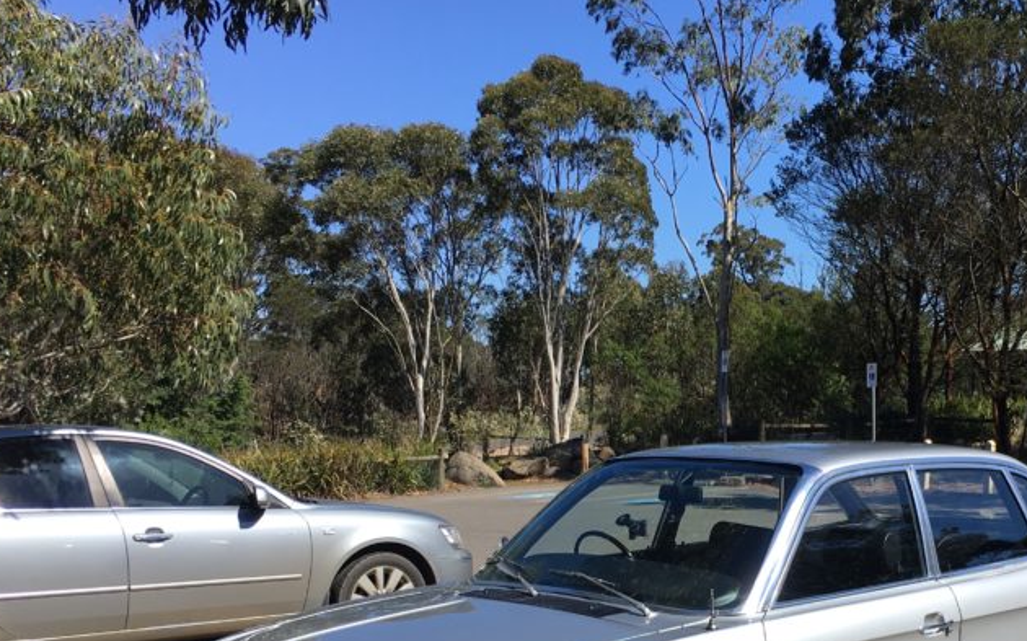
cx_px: 732
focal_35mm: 50
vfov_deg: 25.1
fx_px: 1399
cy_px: 561
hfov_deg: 39.5
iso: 25
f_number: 2.2
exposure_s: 1/1148
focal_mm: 4.15
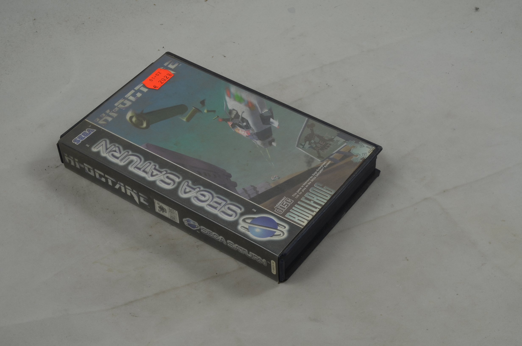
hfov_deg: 33.5
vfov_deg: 22.5
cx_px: 261
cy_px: 173
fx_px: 868
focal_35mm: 60
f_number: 20
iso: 100
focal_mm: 40
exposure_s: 1/2.5
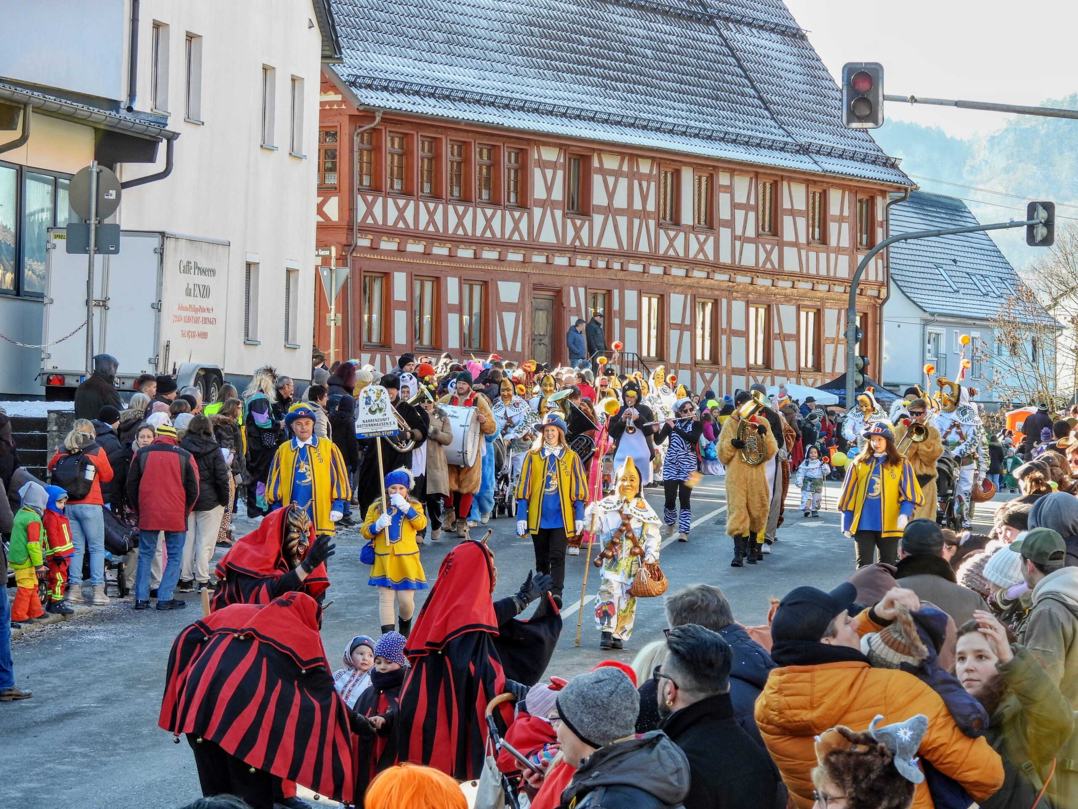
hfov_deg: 15.8
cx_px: 539
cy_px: 404
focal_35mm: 125
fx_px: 3893
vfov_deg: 11.9
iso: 100
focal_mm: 22.3
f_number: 4
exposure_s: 1/100
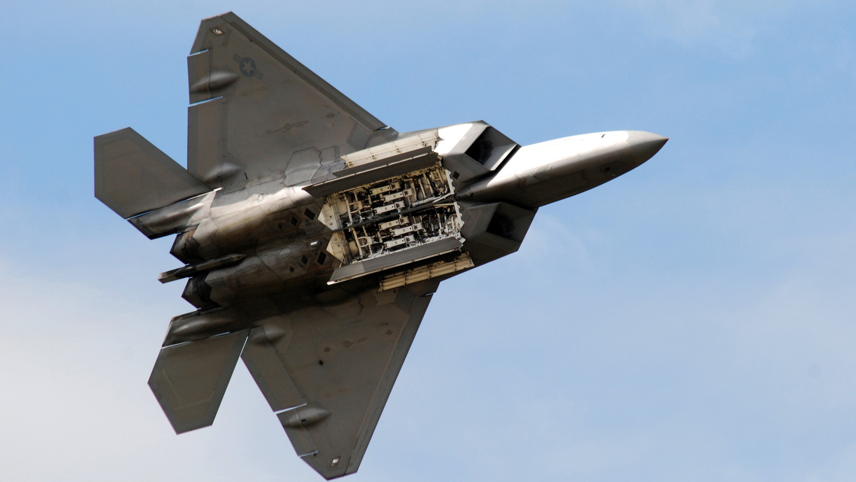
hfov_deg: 4.6
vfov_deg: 2.6
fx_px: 10737
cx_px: 428
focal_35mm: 473
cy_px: 224
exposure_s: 1/1250
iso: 400
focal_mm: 300
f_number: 6.3
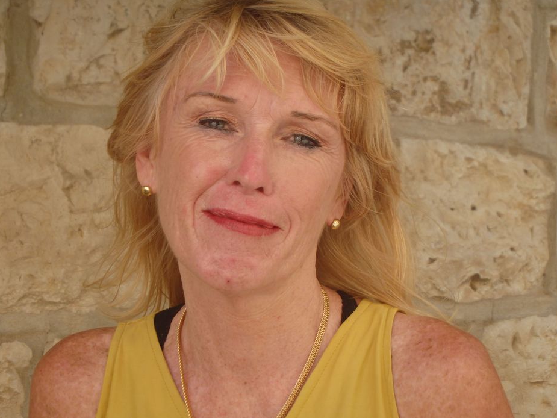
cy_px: 209
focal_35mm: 119
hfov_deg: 16.5
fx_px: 1915
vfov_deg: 12.5
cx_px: 278
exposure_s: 1/125
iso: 200
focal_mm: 21.2
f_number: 5.5
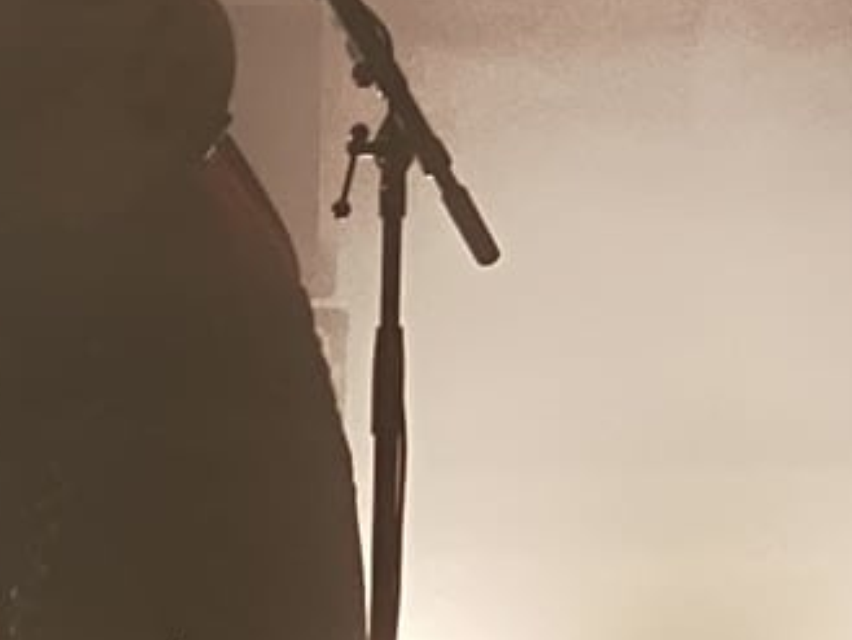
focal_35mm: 324
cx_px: 2030
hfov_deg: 5.9
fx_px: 7977
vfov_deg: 4.5
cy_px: -513
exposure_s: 1/120
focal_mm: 6
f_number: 2
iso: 80
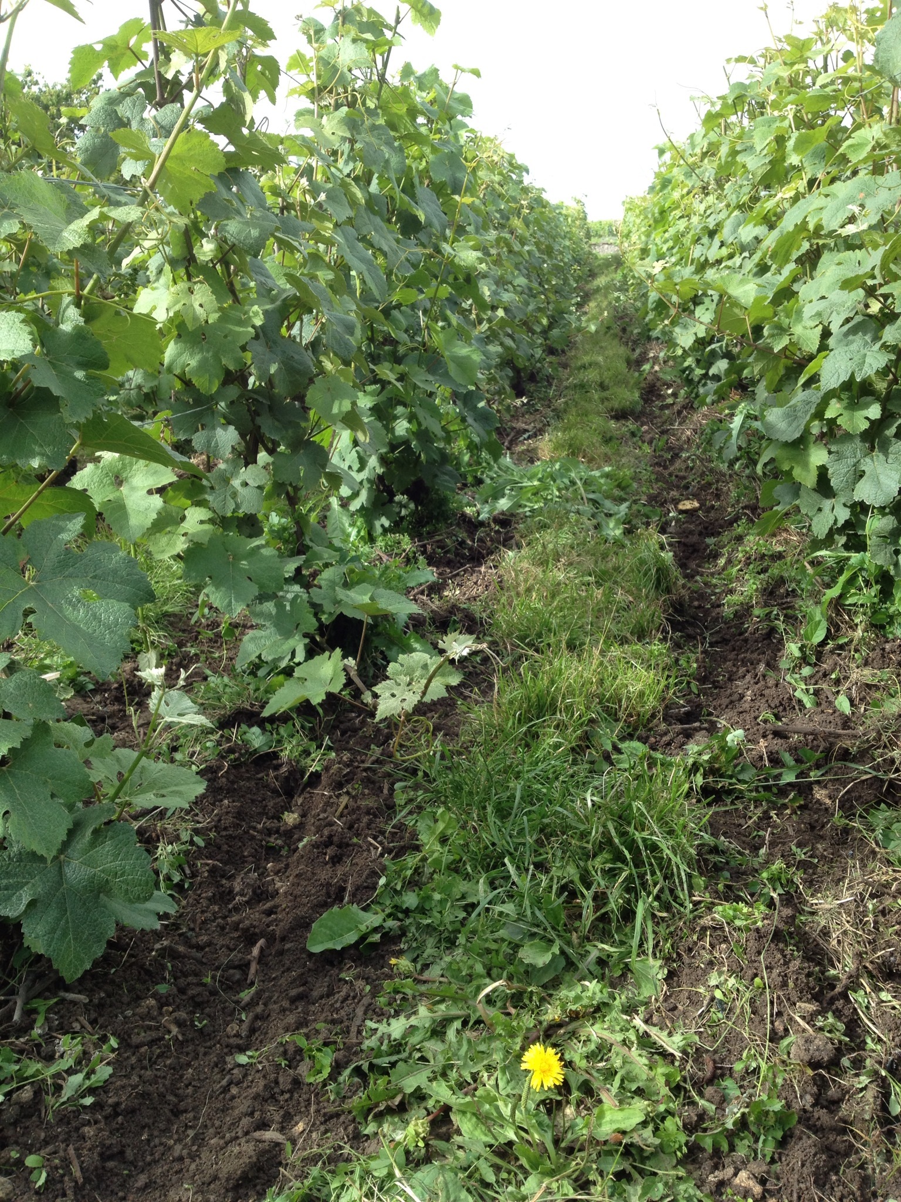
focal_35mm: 35
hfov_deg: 40.7
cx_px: 450
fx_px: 1215
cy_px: 601
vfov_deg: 52.6
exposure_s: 1/391
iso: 64
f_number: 2.4
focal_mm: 4.28
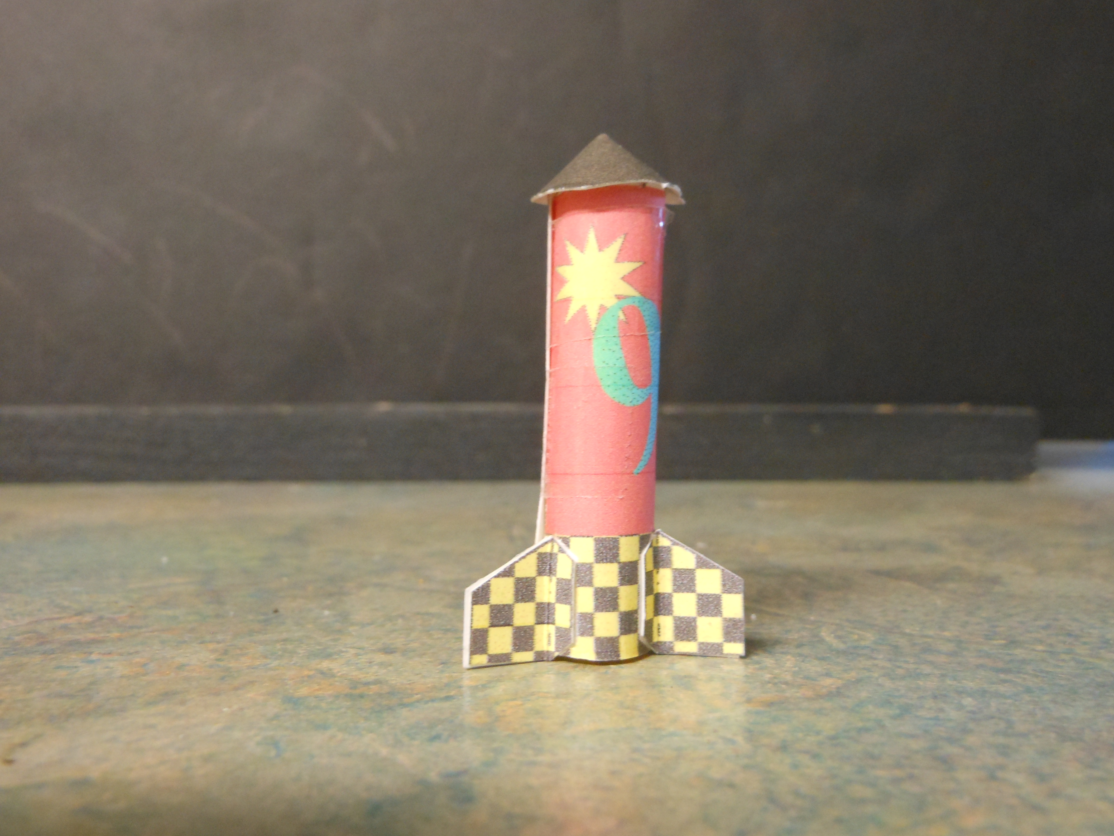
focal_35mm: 36
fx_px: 1159
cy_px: 407
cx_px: 607
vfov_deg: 39.7
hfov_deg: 51.3
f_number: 4
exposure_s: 1/2.5
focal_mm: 5.9
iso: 400
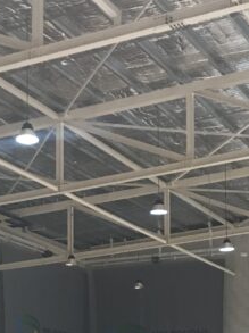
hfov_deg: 15.0
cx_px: 94
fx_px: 942
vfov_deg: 19.5
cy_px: 325
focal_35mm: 98
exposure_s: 1/25
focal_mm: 3.99
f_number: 1.8
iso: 40
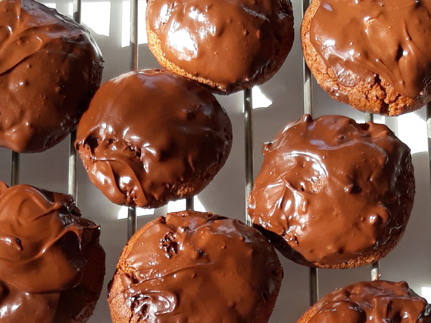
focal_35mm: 71
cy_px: 388
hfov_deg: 27.3
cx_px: 152
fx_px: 884
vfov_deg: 19.5
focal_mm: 3.71
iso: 40
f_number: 1.7
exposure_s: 1/185
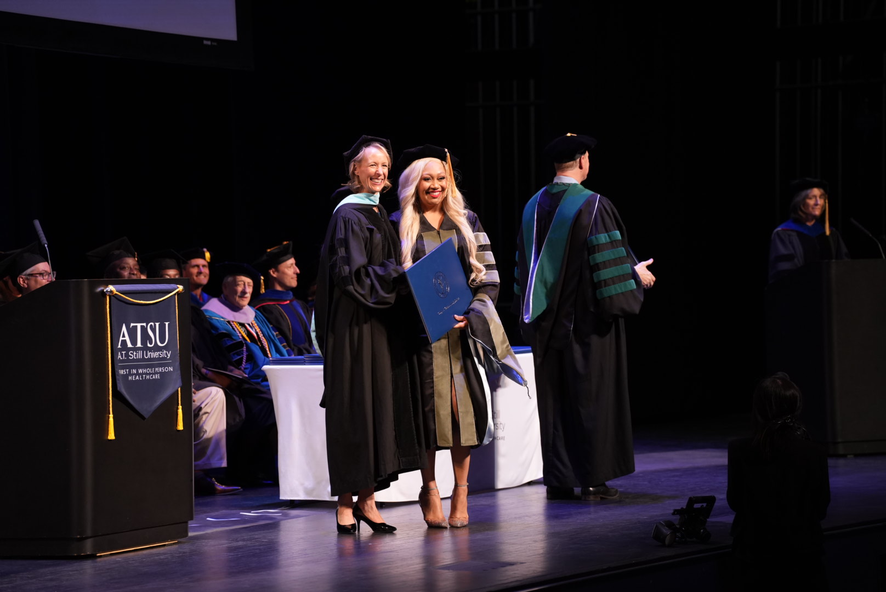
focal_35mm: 116
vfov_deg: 11.8
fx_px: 2857
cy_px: 296
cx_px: 443
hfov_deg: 17.6
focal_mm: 116
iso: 2000
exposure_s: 1/400
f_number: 3.5
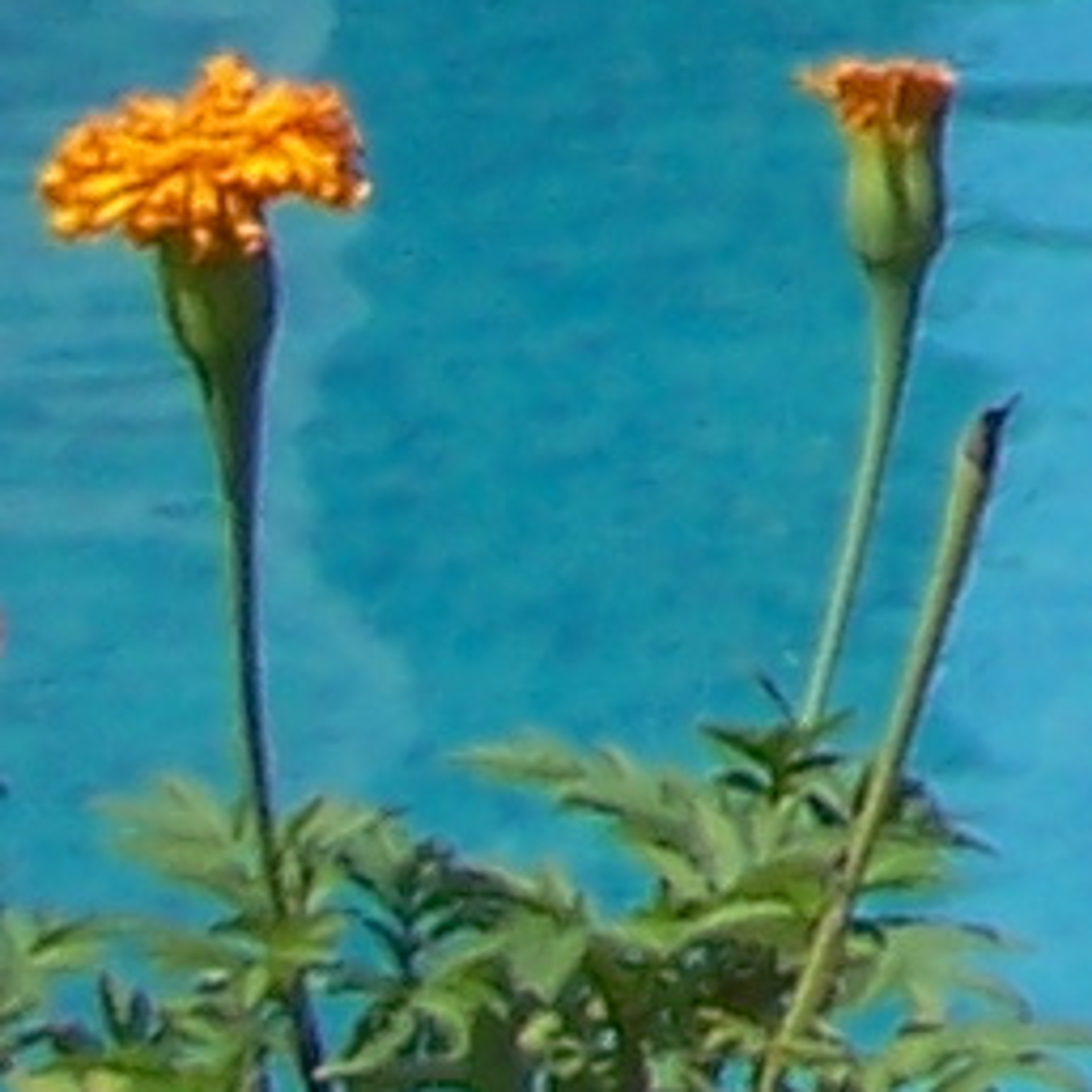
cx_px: 5337
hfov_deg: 4.5
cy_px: -1899
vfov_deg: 5.0
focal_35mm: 337
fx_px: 12028
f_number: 5.6
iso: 80
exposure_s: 1/640
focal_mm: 6.3
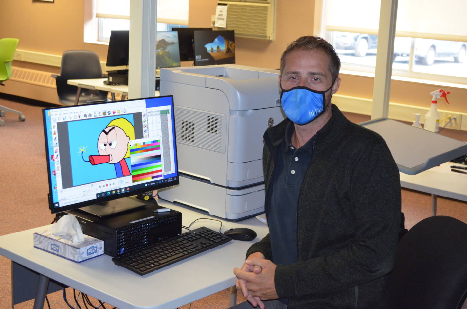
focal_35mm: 57
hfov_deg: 35.1
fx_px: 738
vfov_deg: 23.7
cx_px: 234
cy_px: 154
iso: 2800
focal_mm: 38
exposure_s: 1/60
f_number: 5
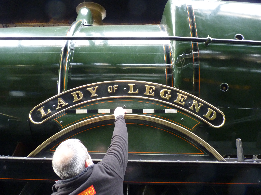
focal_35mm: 27
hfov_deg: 65.3
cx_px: 130
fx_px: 204
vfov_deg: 51.4
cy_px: 98
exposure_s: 1/10
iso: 400
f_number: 2.8
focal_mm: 4.8
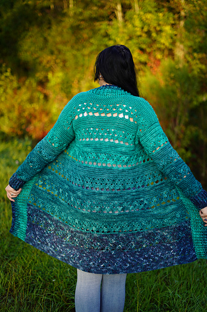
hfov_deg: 27.0
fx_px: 432
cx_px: 104
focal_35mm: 50
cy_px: 156
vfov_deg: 39.6
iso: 100
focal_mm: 50
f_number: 1.8
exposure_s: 1/640
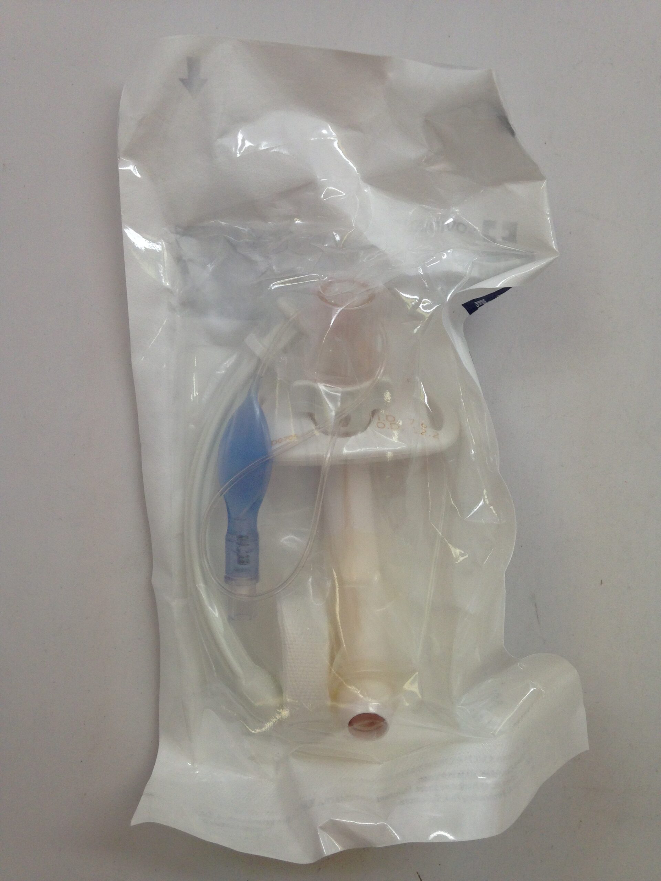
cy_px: 440
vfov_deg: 55.4
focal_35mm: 33
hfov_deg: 42.9
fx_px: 840
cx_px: 330
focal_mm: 4.12
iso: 64
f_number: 2.4
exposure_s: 1/120
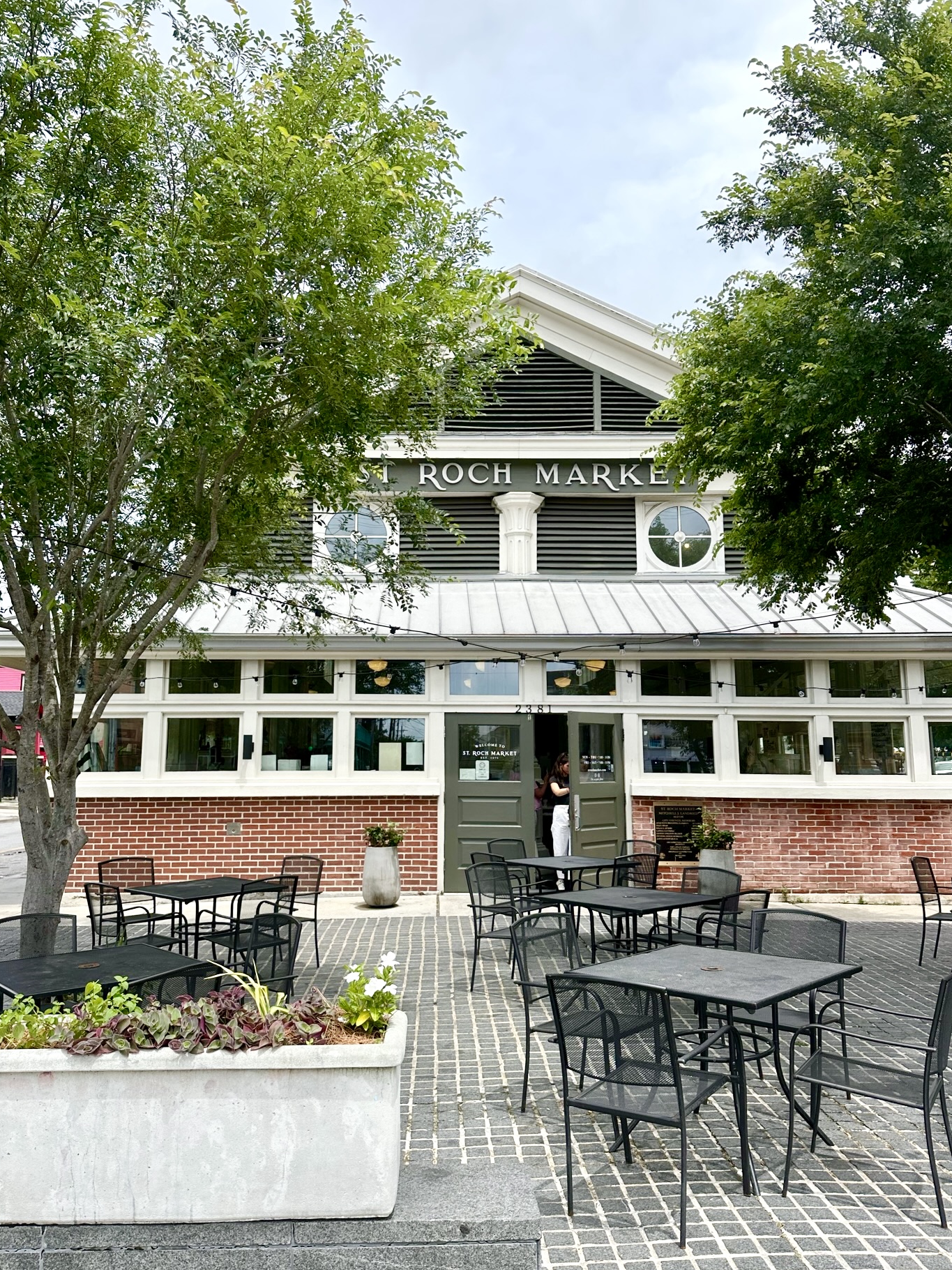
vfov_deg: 65.3
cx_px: 436
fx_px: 990
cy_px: 625
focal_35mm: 27
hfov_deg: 51.3
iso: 80
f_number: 1.78
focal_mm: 6.86
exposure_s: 1/2809
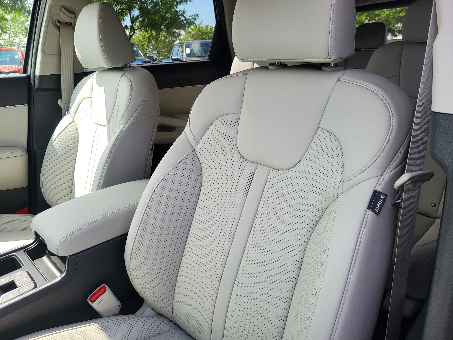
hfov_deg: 67.3
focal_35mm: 26
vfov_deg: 53.1
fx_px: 340
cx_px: 226
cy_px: 170
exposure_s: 1/511
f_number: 1.8
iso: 40
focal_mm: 5.4
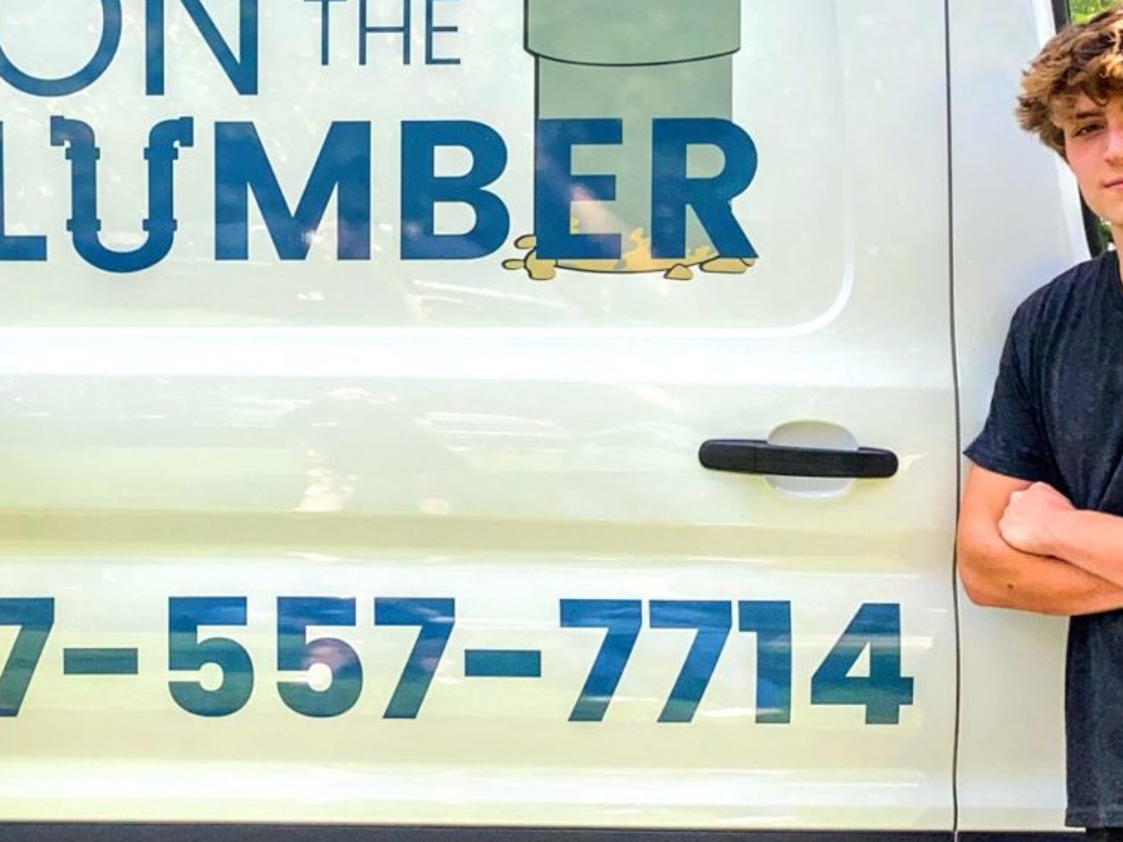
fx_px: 1719
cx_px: 281
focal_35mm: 53
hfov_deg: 35.4
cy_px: 373
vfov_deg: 27.5
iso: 32
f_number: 1.8
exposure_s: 1/1898
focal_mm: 4.25
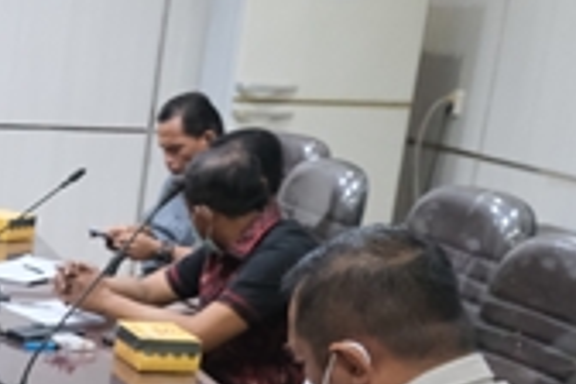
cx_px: -418
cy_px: 458
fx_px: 1536
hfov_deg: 17.7
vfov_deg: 13.8
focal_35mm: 96
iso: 3200
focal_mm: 15
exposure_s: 1/52
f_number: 3.5
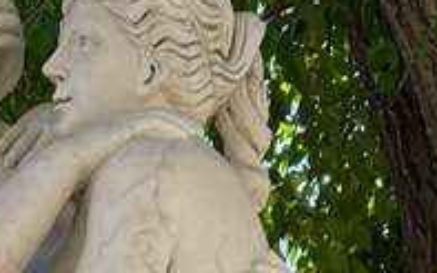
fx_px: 1667
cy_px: 744
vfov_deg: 8.3
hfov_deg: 14.6
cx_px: -18
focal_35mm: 140
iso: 32
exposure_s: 1/1057
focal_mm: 5.1
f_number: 1.6
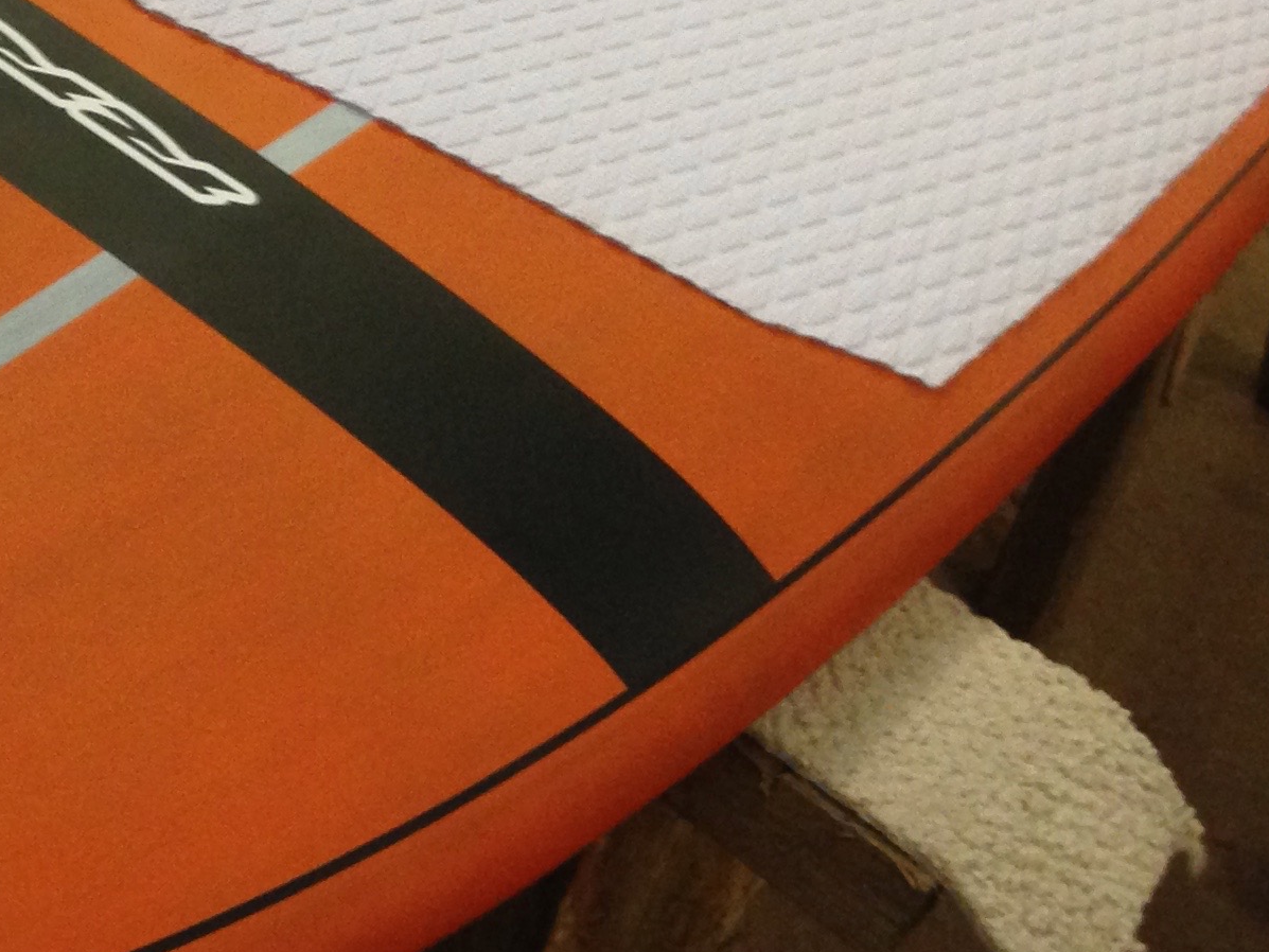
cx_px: 6
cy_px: 175
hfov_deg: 21.1
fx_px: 3300
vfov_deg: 16.3
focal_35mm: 90
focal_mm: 4.12
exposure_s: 1/20
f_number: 2.4
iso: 160
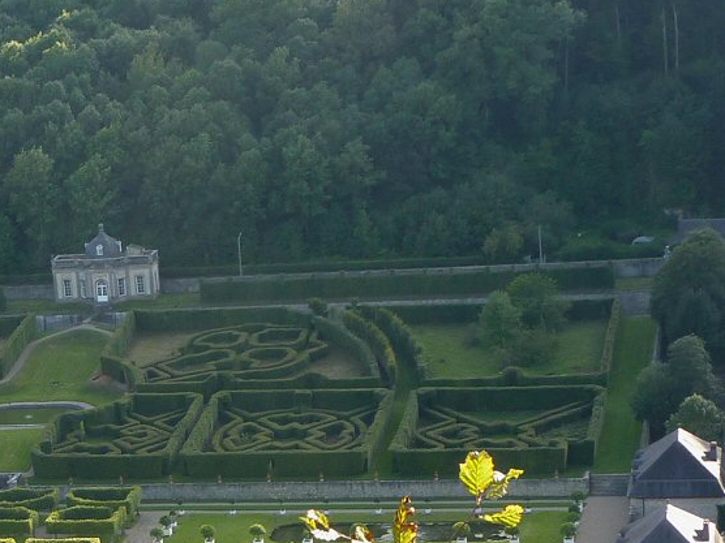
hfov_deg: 24.6
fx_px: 1613
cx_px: 76
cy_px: 441
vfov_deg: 18.9
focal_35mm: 77
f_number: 4
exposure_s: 1/125
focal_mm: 6.9
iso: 80
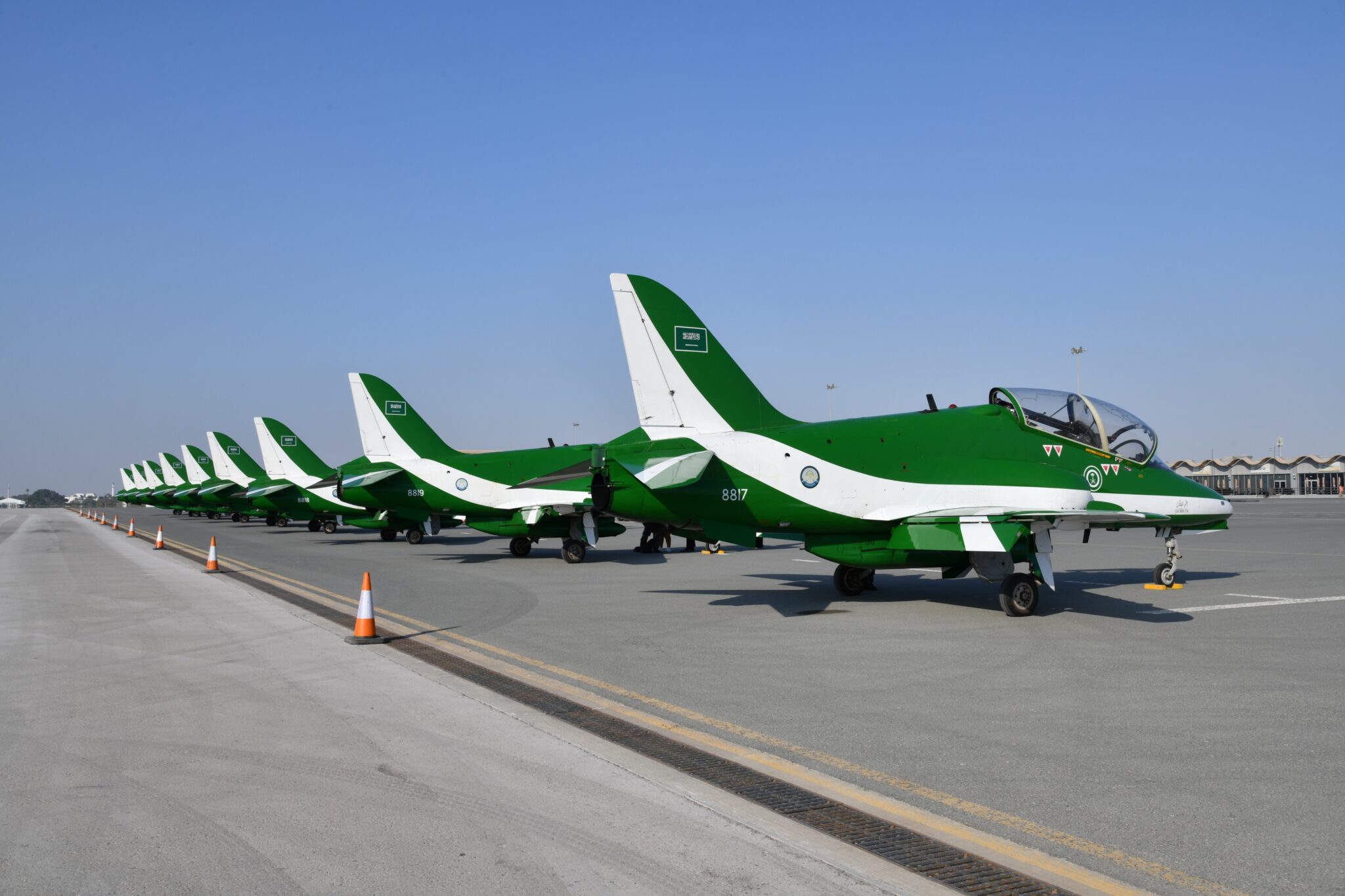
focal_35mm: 31
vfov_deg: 42.3
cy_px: 448
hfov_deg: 60.3
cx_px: 672
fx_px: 1158
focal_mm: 31
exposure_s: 1/400
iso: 200
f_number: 13
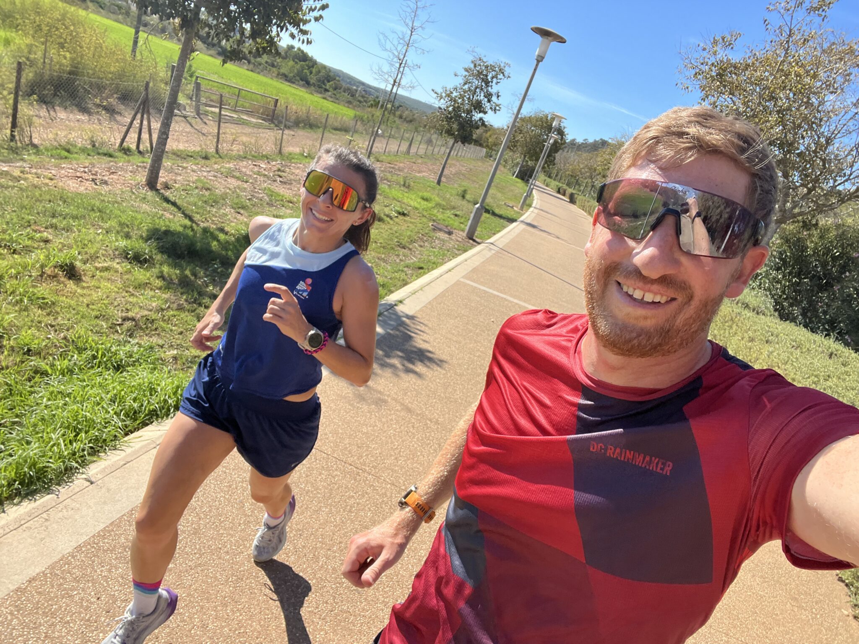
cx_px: 430
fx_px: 571
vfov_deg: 58.9
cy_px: 322
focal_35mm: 23
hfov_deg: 73.9
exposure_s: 1/478
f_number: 2.2
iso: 32
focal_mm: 2.71
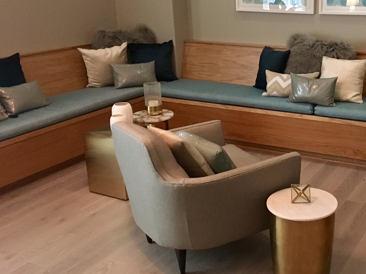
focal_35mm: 46
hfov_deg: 39.8
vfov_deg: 31.5
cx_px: 287
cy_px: 119
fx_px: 486
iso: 500
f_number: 2.2
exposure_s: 1/17
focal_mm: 4.15
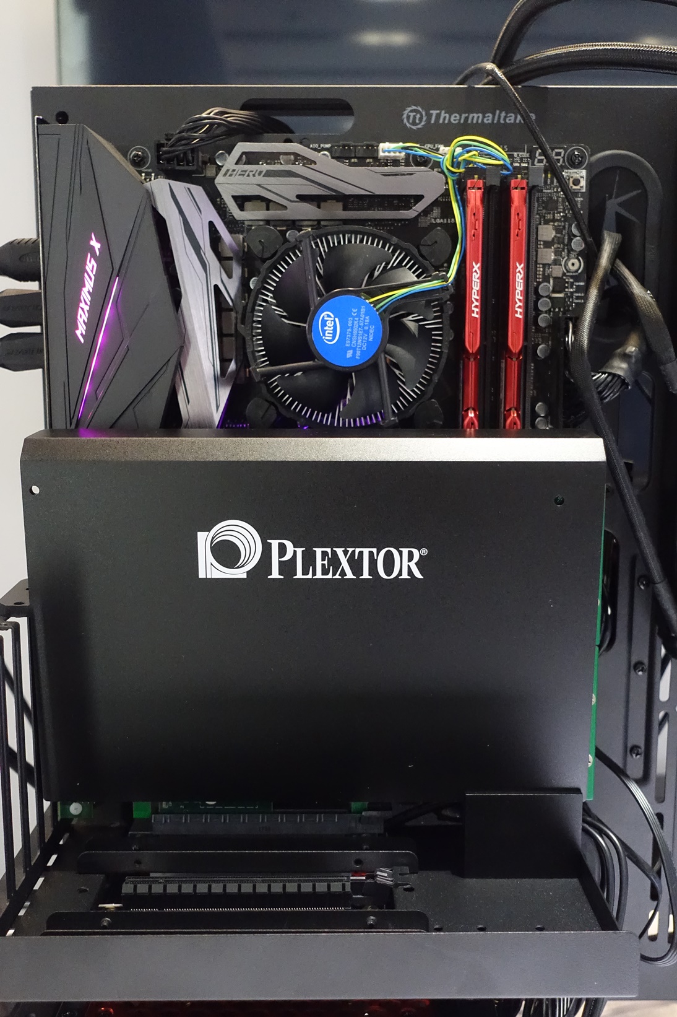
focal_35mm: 36
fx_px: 1016
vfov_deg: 53.1
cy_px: 508
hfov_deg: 36.9
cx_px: 338
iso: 3200
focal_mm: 13.16
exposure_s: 1/40
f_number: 2.8
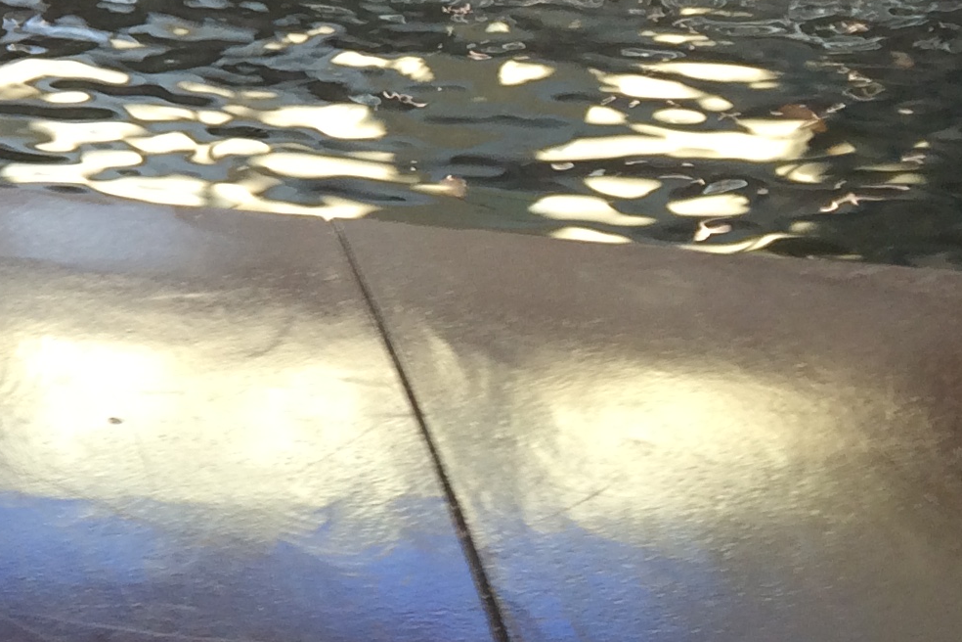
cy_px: -242
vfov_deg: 13.1
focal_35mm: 100
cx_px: -466
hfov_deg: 18.2
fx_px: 2672
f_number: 2.2
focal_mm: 4.15
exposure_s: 1/30
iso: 40
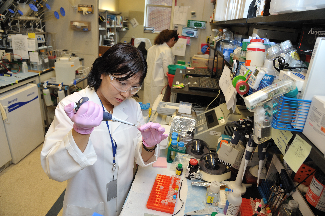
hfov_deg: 73.8
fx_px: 217
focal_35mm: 24
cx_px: 162
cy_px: 108
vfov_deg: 53.1
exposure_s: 1/125
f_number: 5.6
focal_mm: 24
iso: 1000
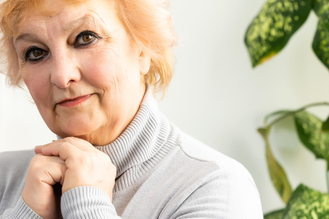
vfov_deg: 11.3
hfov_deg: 16.9
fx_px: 1106
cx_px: 109
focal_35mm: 121
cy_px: 79
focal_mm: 70
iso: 200
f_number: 5
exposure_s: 1/60
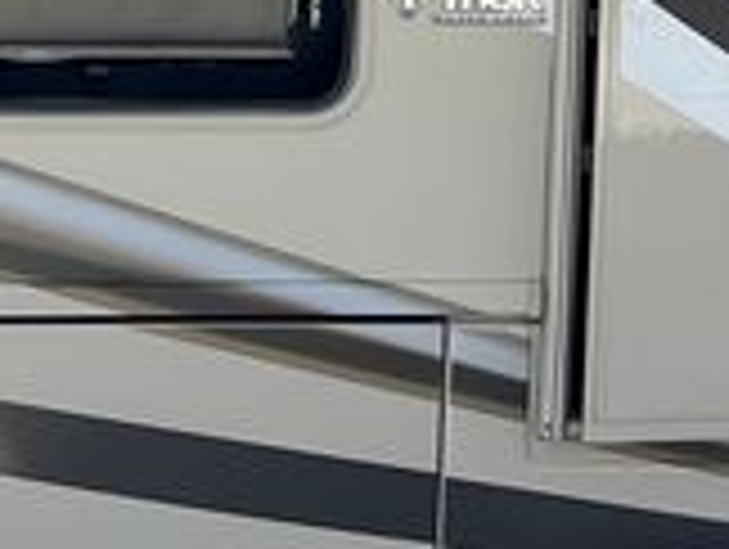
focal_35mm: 164
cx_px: 324
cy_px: -531
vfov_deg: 8.6
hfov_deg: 12.0
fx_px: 3459
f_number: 1.5
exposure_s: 1/2008
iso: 50
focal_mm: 5.7
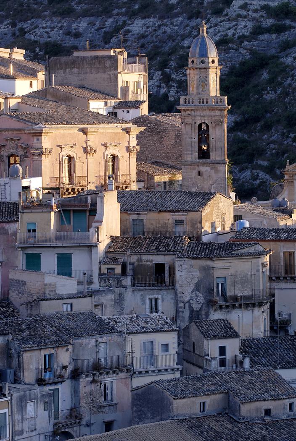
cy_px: 220
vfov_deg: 13.0
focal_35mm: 158
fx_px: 1936
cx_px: 148
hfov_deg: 8.7
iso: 100
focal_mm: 105
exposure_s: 1/90
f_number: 5
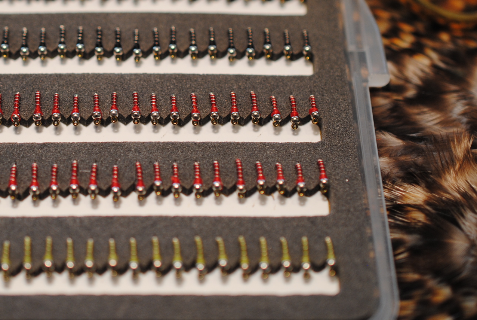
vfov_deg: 15.0
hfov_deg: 22.2
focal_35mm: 91
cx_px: 145
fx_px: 1208
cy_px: 100
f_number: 3.2
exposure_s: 1/40
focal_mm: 40
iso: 200
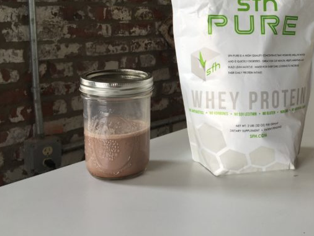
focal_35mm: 43
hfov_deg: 42.8
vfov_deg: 33.1
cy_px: 64
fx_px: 390
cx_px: 226
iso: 32
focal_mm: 4.15
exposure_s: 1/50
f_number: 2.2
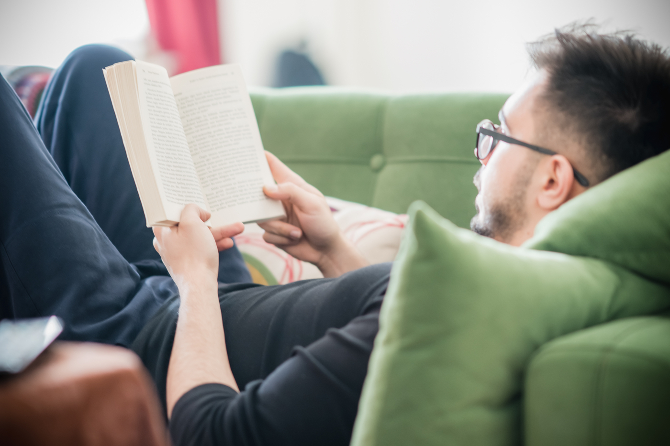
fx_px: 2363
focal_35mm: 127
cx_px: 335
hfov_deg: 16.1
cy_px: 223
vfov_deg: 10.8
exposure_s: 1/25
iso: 320
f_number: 1.4
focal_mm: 85
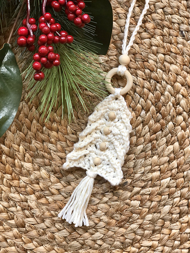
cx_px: 95
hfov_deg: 28.0
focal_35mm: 52
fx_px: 381
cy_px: 126
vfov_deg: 36.8
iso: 80
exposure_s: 1/60
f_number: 2.4
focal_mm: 6
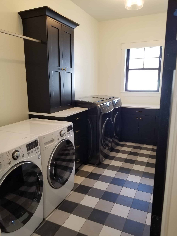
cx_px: 88
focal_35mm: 26
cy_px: 118
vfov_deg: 67.3
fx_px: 177
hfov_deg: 53.1
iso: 100
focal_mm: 4.3
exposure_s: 1/60
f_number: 1.7
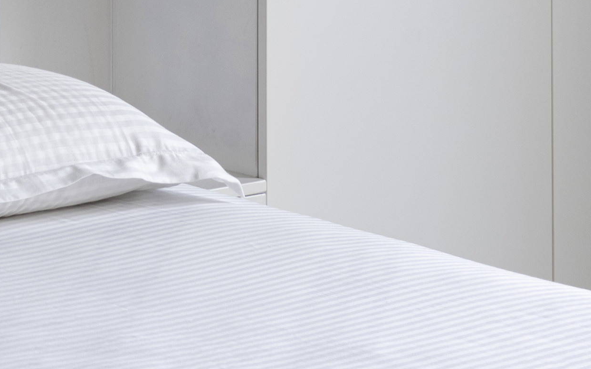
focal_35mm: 213
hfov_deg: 9.8
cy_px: -587
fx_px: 3431
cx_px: 137
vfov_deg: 5.9
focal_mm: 45
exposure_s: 2.5
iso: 100
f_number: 11
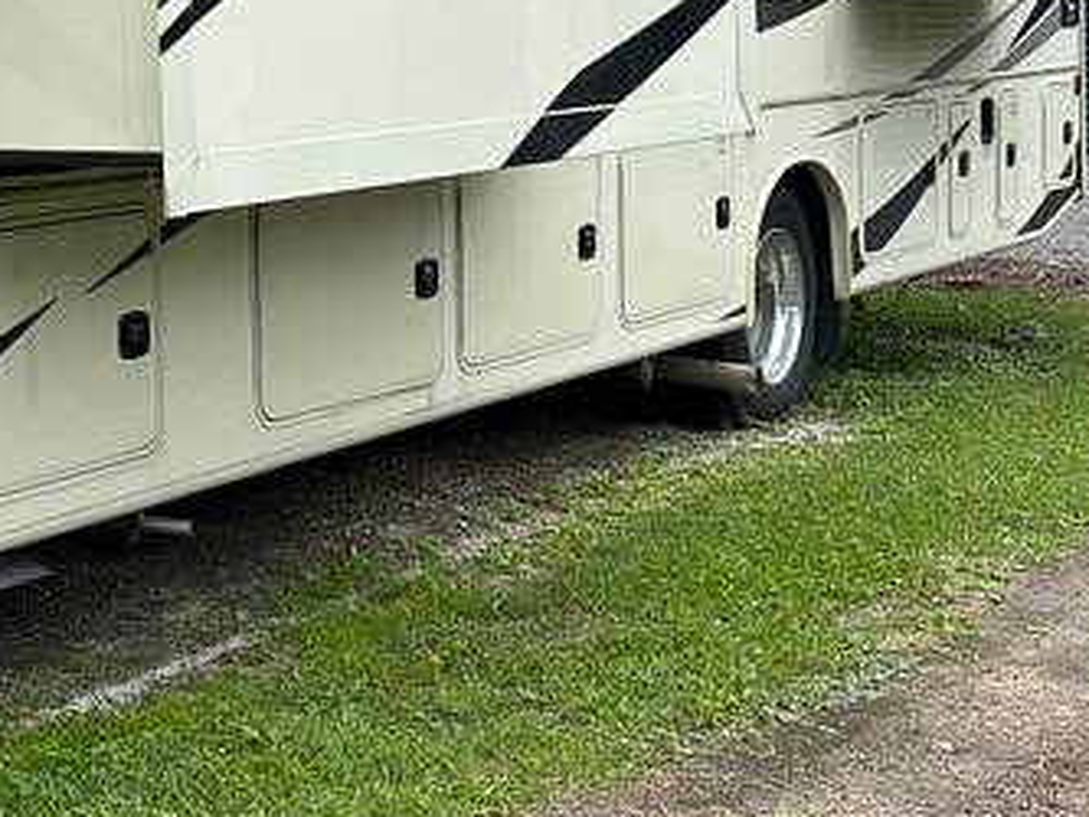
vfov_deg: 18.6
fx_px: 2455
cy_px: 88
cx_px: -157
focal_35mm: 78
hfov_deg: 23.3
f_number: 1.6
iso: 50
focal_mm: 5.96
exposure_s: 1/1007
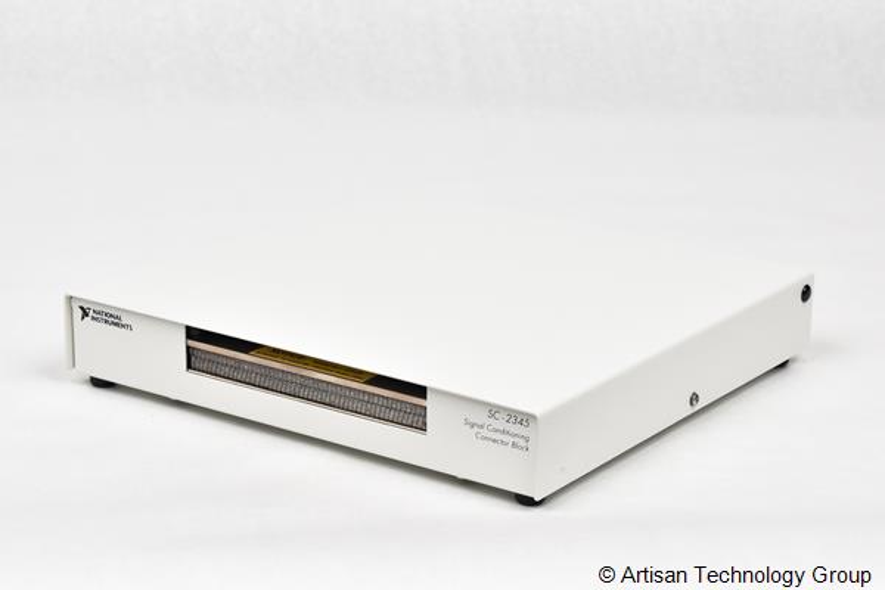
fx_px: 2028
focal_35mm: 82
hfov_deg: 24.6
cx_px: 442
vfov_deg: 16.6
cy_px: 295
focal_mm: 55
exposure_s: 1/200
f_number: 13
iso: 200
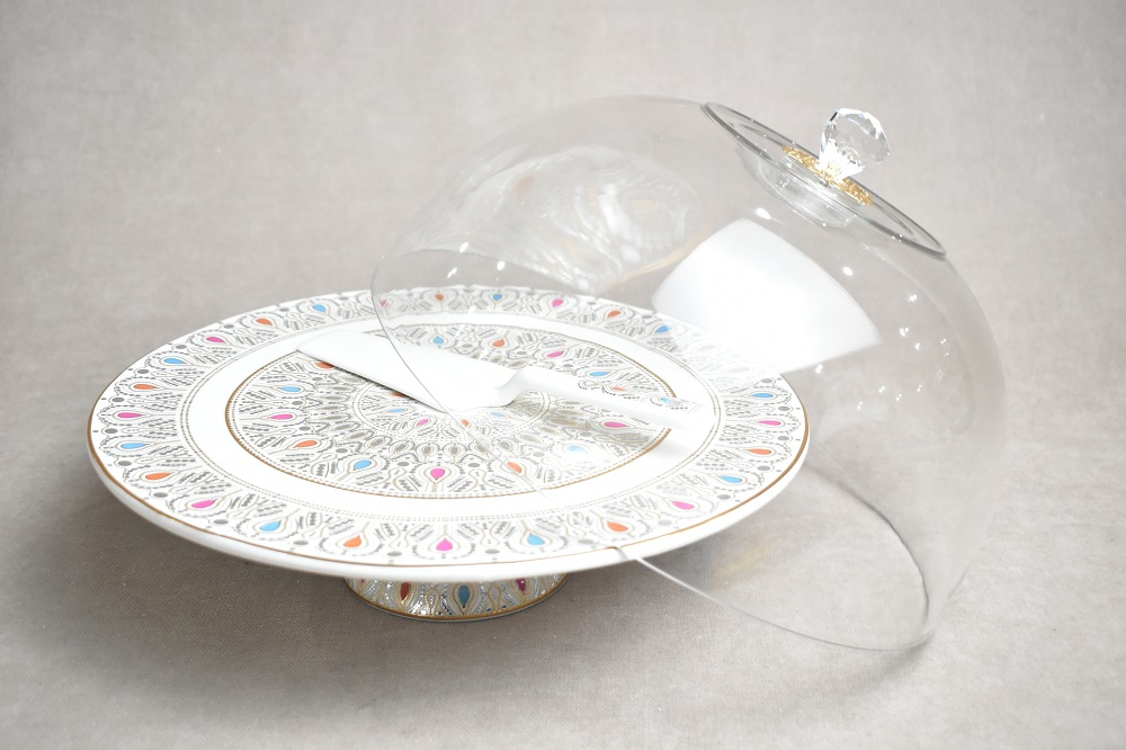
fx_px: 1360
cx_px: 563
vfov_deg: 30.8
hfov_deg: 45.0
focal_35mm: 44
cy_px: 375
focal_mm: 29
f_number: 4.2
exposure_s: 1/80
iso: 1600
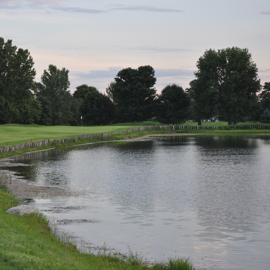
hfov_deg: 16.1
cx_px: 75
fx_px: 953
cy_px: 136
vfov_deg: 16.1
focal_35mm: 108
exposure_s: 1/250
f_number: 4.5
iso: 450
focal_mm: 56
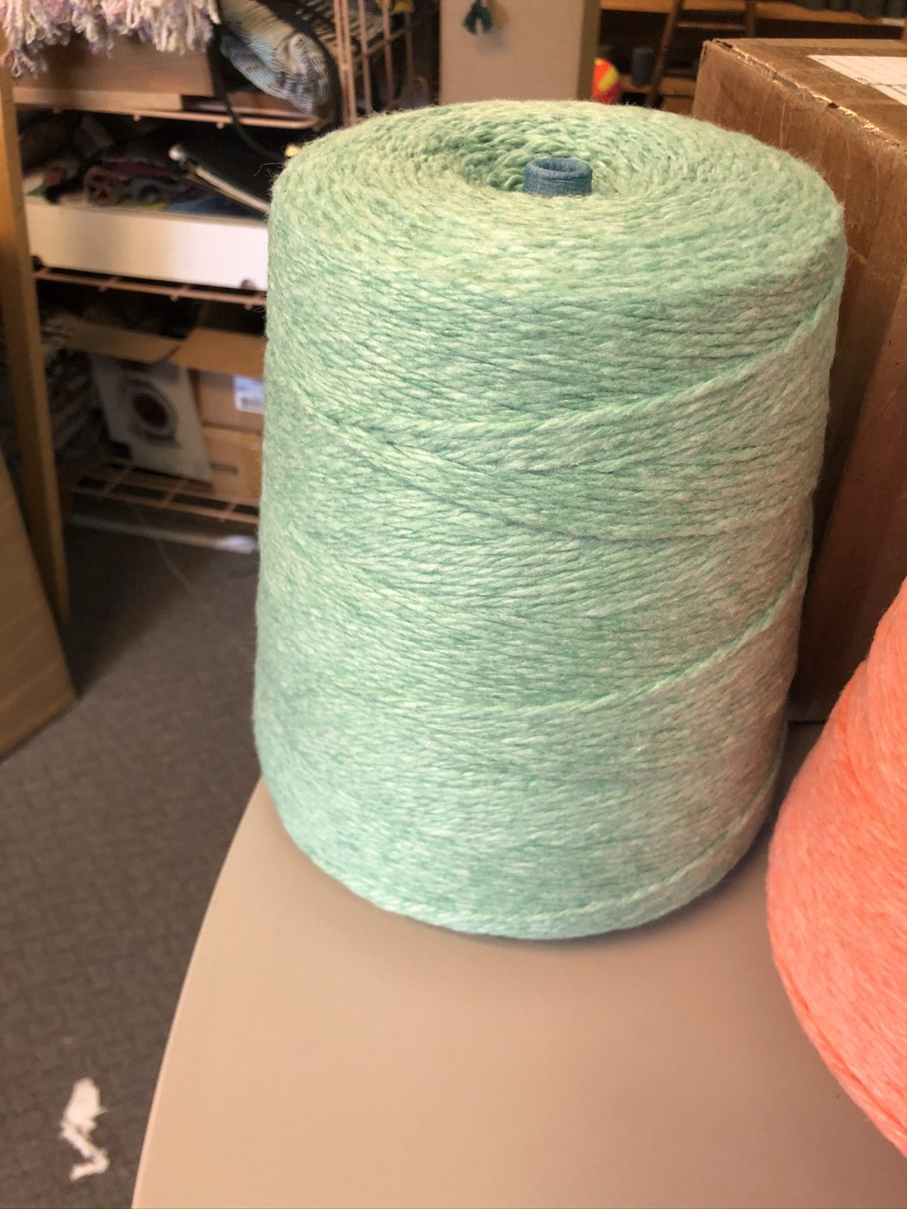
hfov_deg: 49.7
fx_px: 978
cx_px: 454
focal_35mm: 28
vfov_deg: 63.4
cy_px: 604
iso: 40
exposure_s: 1/30
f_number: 1.8
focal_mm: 4
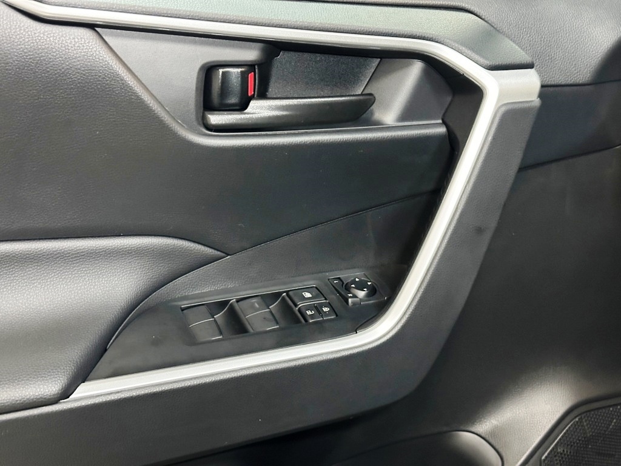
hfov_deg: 39.7
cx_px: 310
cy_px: 233
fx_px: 861
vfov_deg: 30.3
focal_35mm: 48
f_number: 1.78
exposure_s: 1/30
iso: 640
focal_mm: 6.86
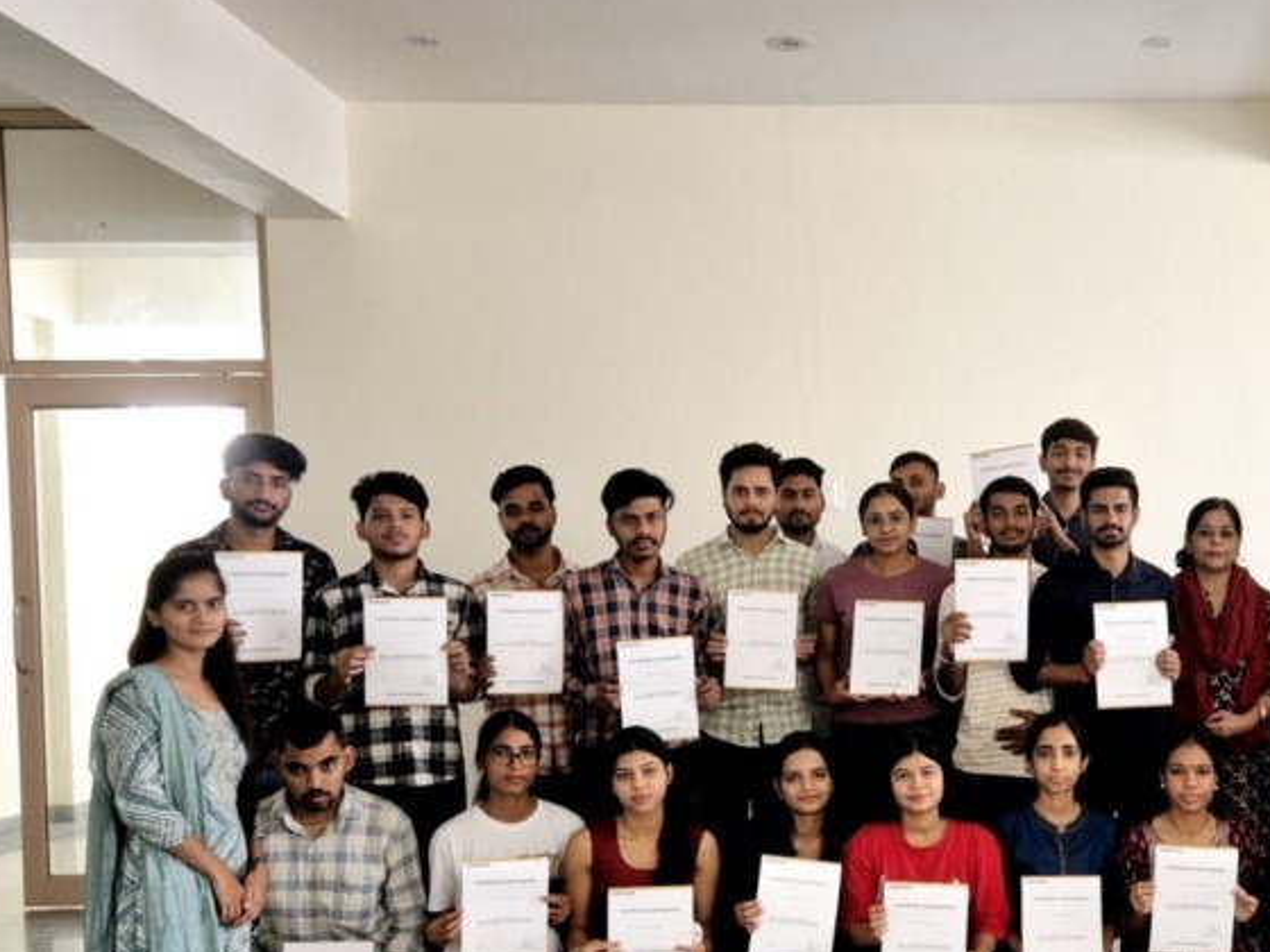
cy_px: 685
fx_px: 1688
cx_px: 943
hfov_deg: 40.2
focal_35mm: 46
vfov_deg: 31.1
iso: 250
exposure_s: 1/100
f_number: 1.8
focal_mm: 5.4
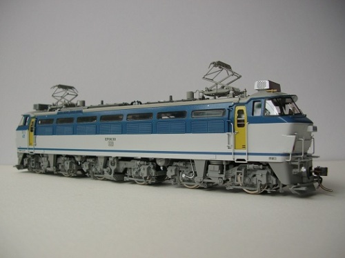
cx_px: 172
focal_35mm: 35
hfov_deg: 52.7
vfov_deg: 40.6
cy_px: 129
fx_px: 348
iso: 50
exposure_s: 1/148
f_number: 2.8
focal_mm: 5.8
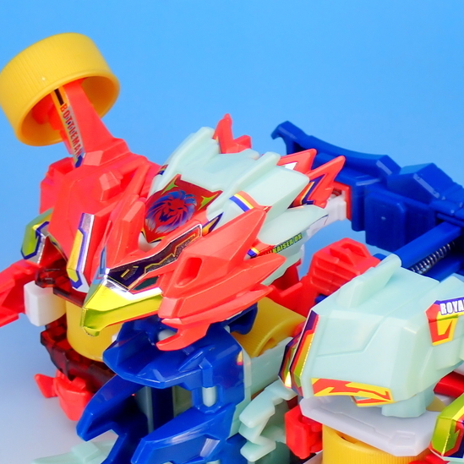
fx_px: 1926
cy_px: 314
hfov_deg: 13.7
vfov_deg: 13.7
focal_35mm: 127
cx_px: 323
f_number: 16
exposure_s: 1/1.6
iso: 100
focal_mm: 13.65
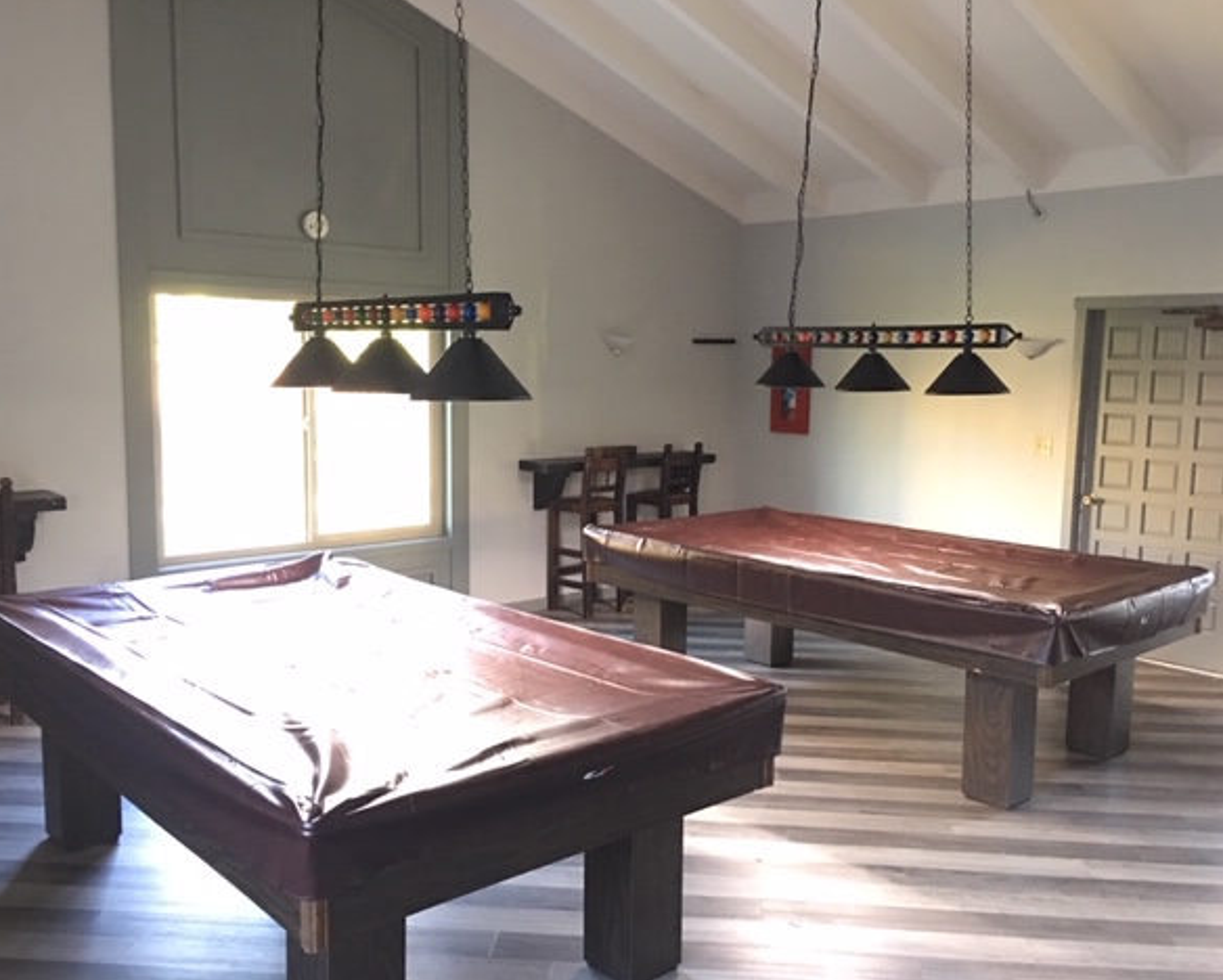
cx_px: 603
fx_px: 1123
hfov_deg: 57.1
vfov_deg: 47.2
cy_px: 494
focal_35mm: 31
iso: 80
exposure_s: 1/4
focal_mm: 4.15
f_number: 2.2
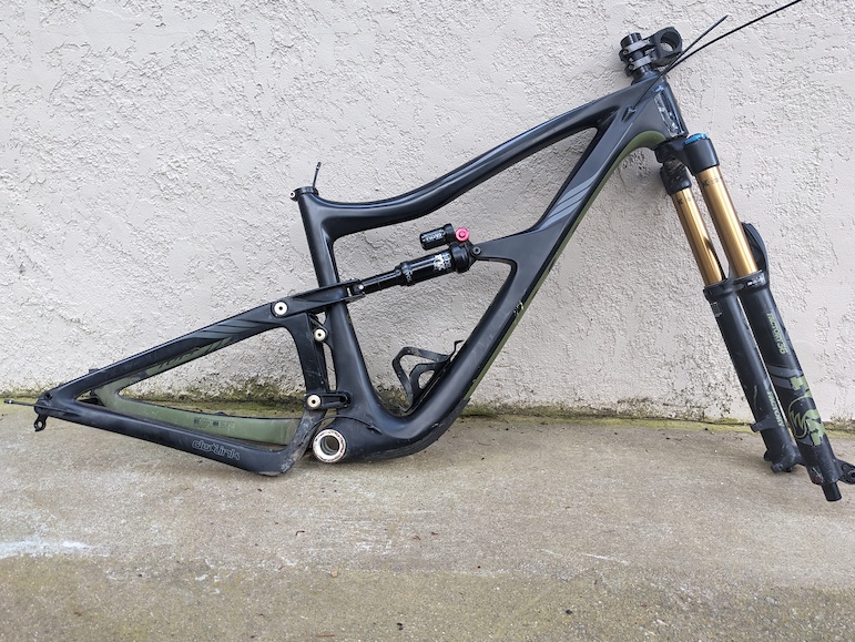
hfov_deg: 63.4
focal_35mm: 28
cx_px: 426
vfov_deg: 49.8
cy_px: 314
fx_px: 692
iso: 68
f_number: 1.73
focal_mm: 4.38
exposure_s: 1/27.6
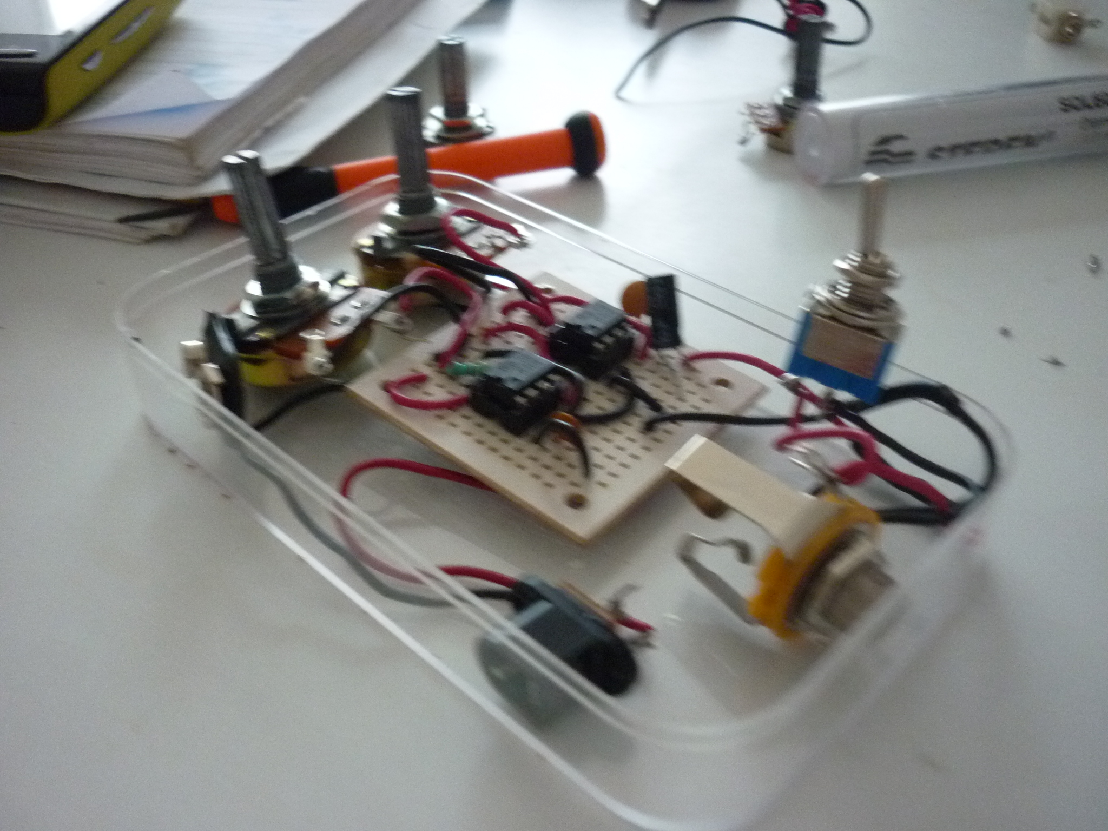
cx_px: 554
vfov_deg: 42.9
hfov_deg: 55.4
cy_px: 416
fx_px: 1056
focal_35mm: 33
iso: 400
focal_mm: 5.5
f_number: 2.8
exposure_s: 1/10
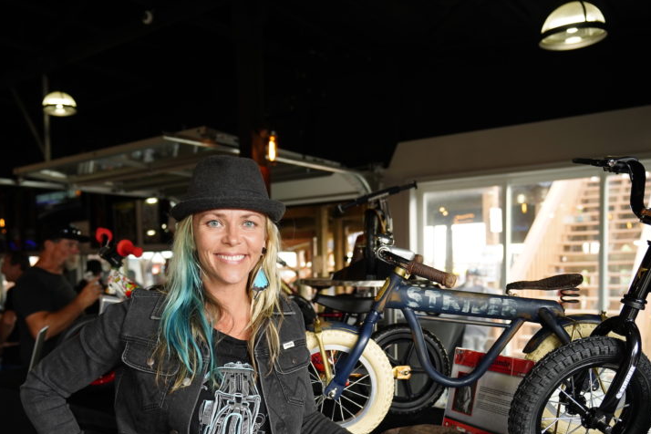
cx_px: 313
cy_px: 310
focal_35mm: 33
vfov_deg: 39.2
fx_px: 597
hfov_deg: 57.2
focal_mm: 23
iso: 640
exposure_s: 1/125
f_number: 2.8
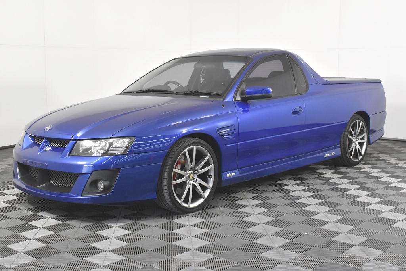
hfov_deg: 42.3
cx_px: 203
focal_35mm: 46
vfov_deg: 29.0
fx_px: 524
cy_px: 136
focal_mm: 31
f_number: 8
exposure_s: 1/250
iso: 1600
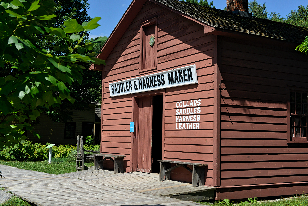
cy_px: 103
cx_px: 154
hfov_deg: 39.6
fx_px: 428
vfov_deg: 27.0
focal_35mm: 50
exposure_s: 1/1600
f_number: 7.1
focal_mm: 50
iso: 400
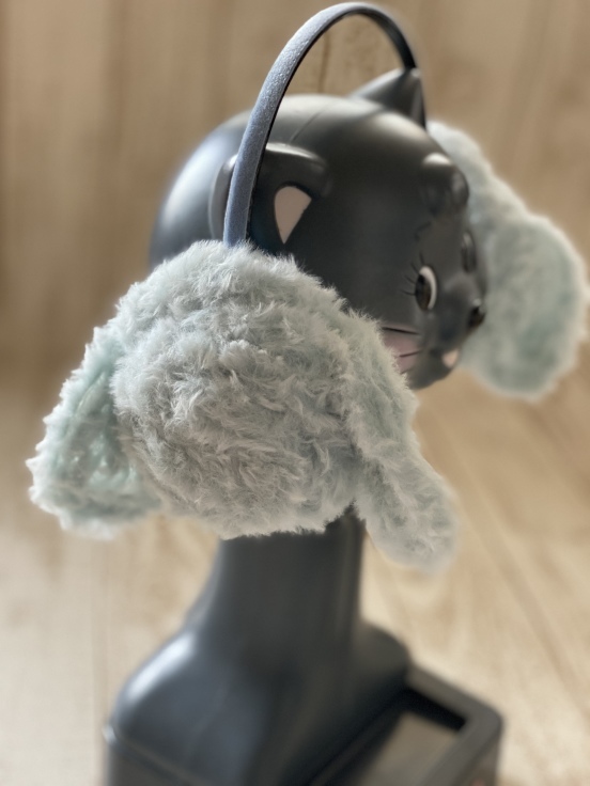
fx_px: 1182
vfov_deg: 36.8
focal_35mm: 52
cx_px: 295
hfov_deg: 28.0
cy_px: 393
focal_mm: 6
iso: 250
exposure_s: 1/106
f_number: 2
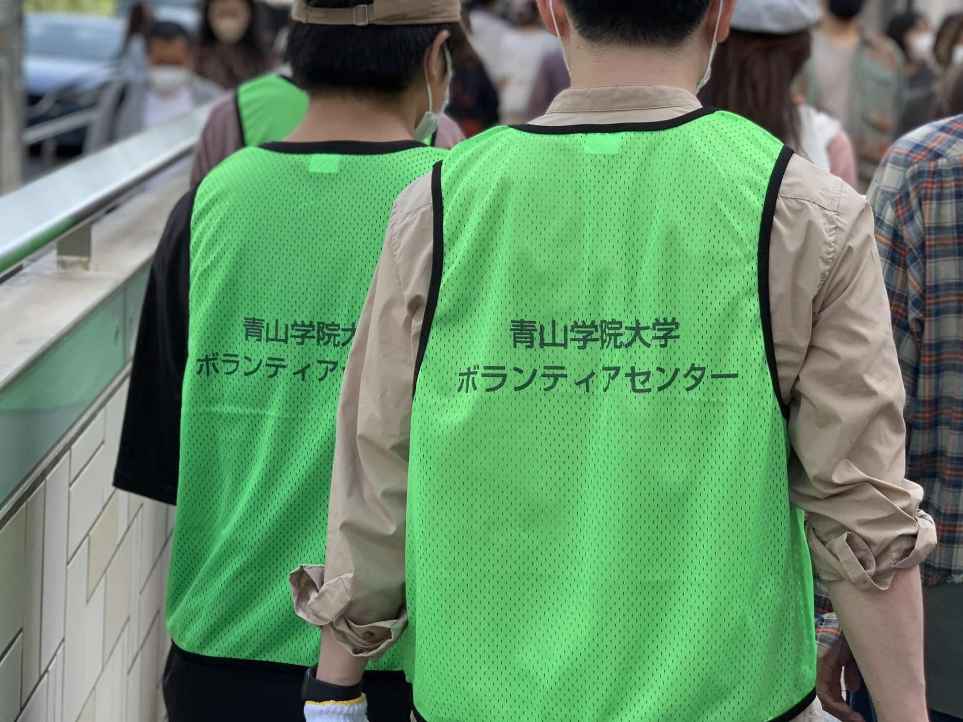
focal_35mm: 70
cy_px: 297
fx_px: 1947
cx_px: 479
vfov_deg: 21.0
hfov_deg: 27.8
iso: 16
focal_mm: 6
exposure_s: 1/182
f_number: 2.4
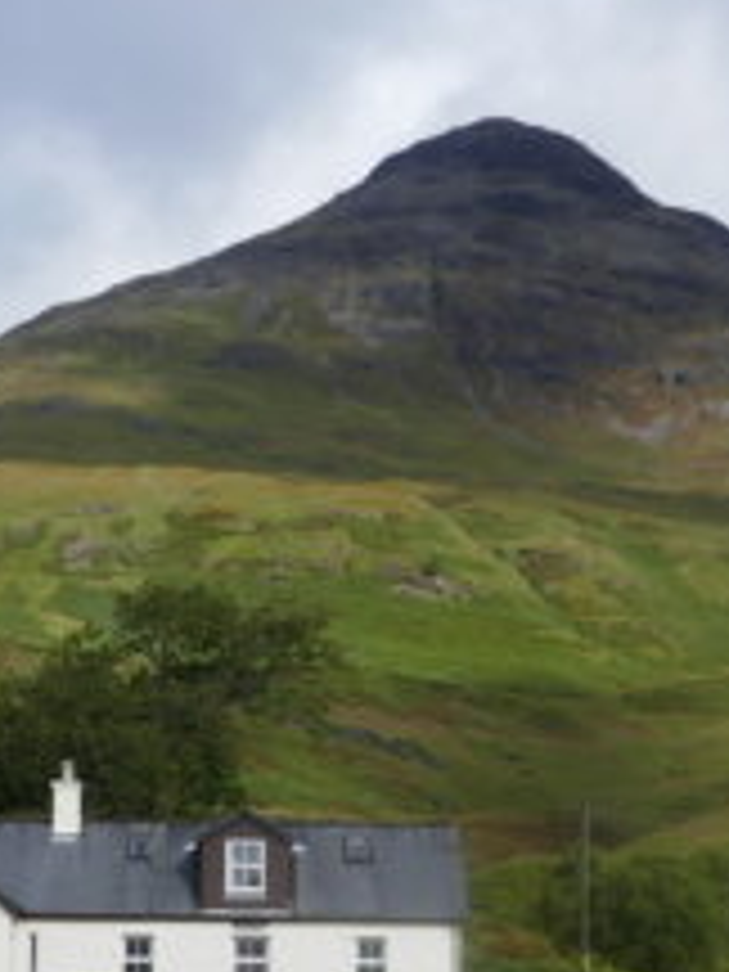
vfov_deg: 21.5
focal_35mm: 89
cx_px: 184
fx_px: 2499
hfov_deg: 16.5
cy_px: 884
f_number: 4
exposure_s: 1/1000
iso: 125
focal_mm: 9.1
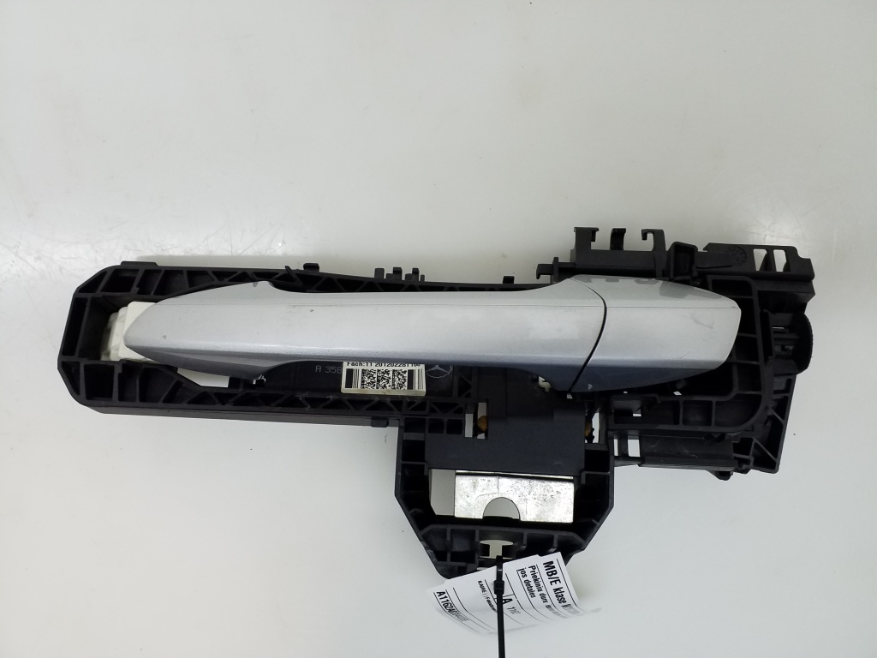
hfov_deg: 65.3
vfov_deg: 51.4
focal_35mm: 27
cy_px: 329
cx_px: 438
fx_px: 684
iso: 100
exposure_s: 1/50
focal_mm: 3.6
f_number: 1.9
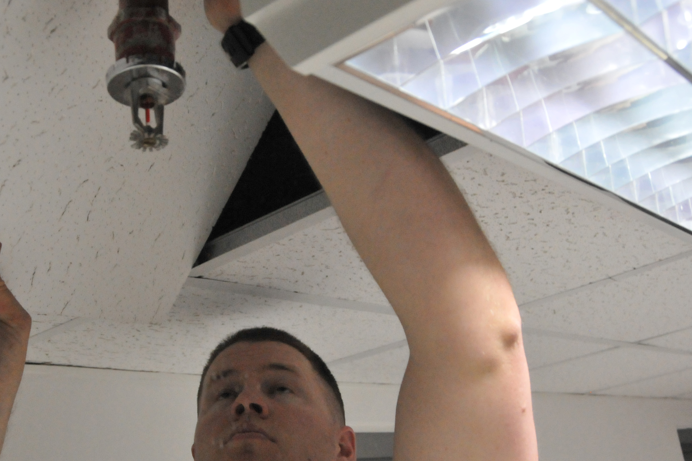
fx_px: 1019
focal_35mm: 53
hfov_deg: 37.3
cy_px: 255
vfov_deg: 25.5
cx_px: 259
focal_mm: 22
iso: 2200
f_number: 4.5
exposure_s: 1/125
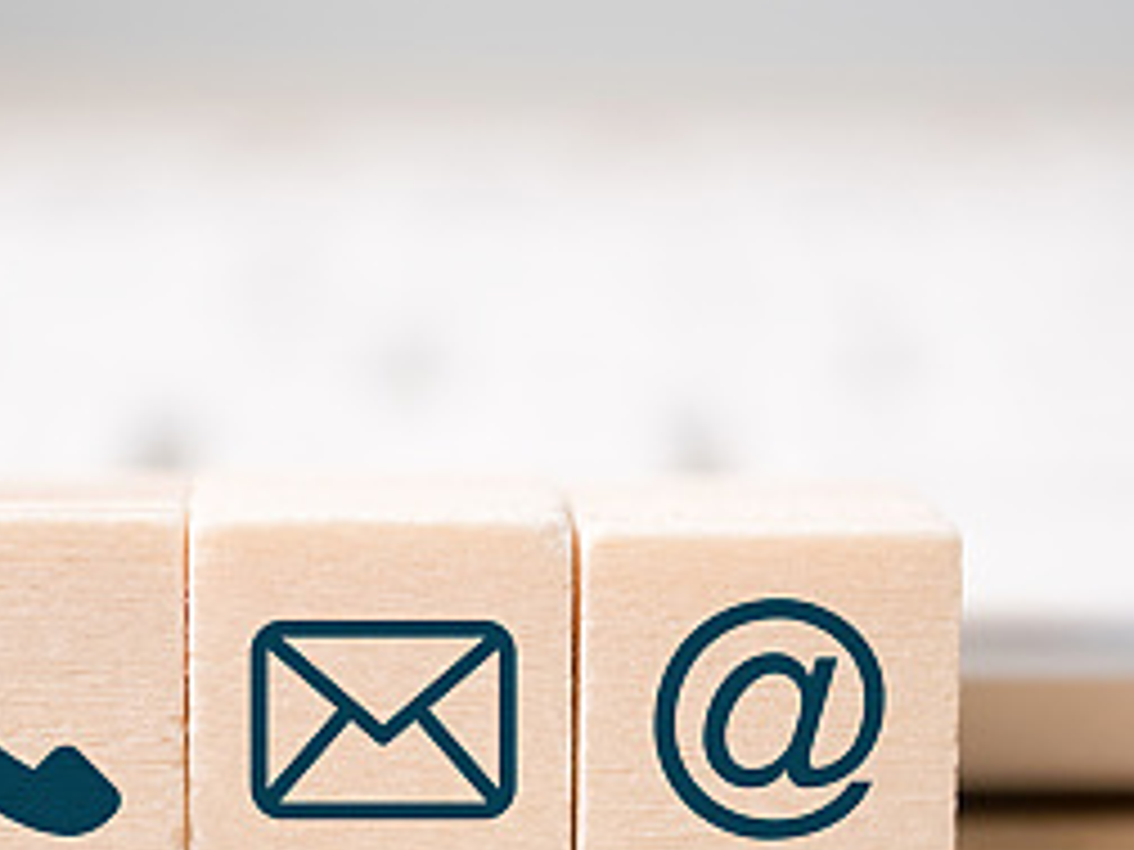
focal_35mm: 114
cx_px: 412
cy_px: 387
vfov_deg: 13.0
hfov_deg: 17.2
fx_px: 3735
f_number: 2.8
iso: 200
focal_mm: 30
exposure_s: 1/40
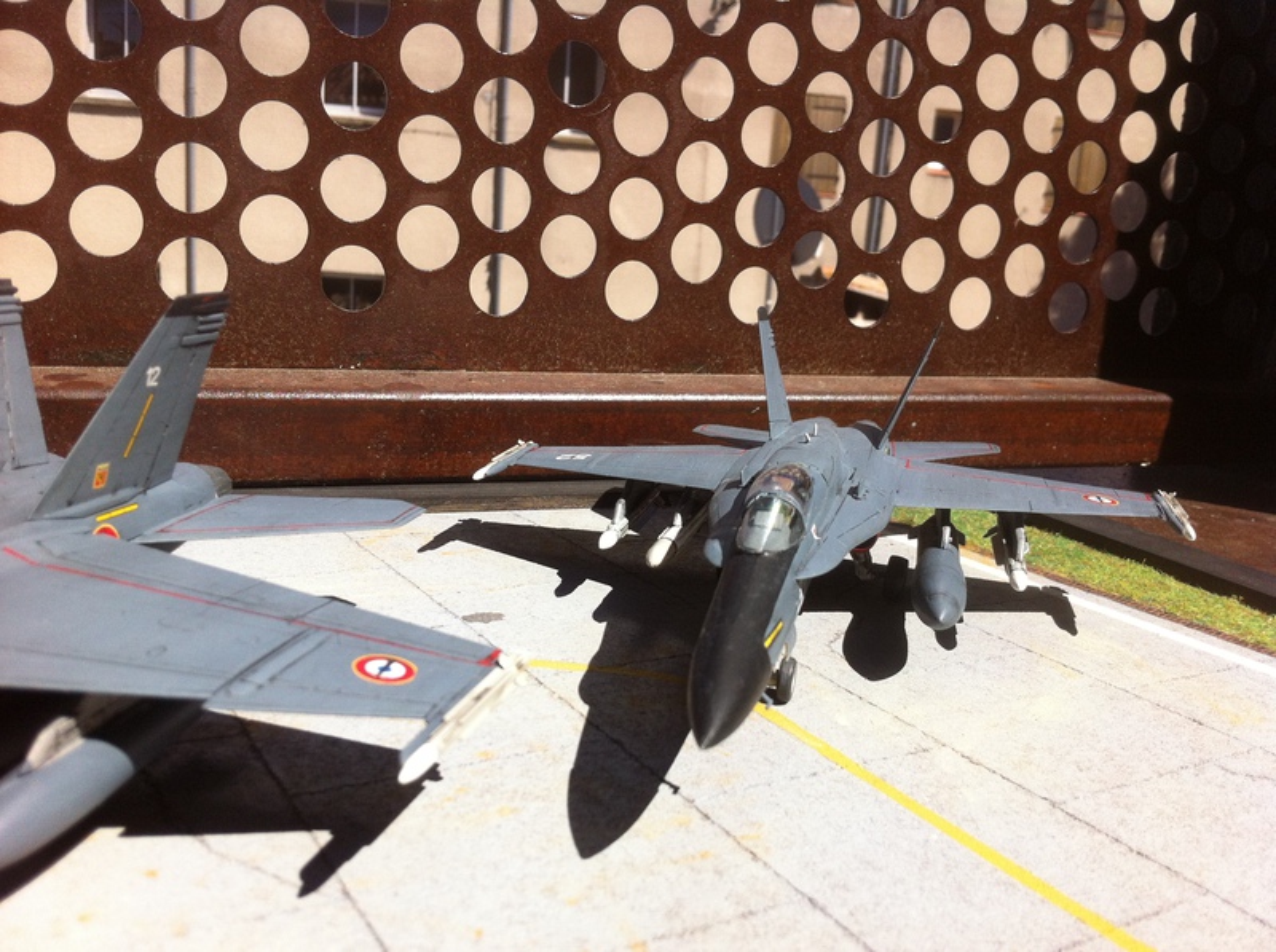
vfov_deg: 40.6
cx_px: 638
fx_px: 1288
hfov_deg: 52.7
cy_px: 476
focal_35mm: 35
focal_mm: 3.85
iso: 80
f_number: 2.8
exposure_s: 1/1436
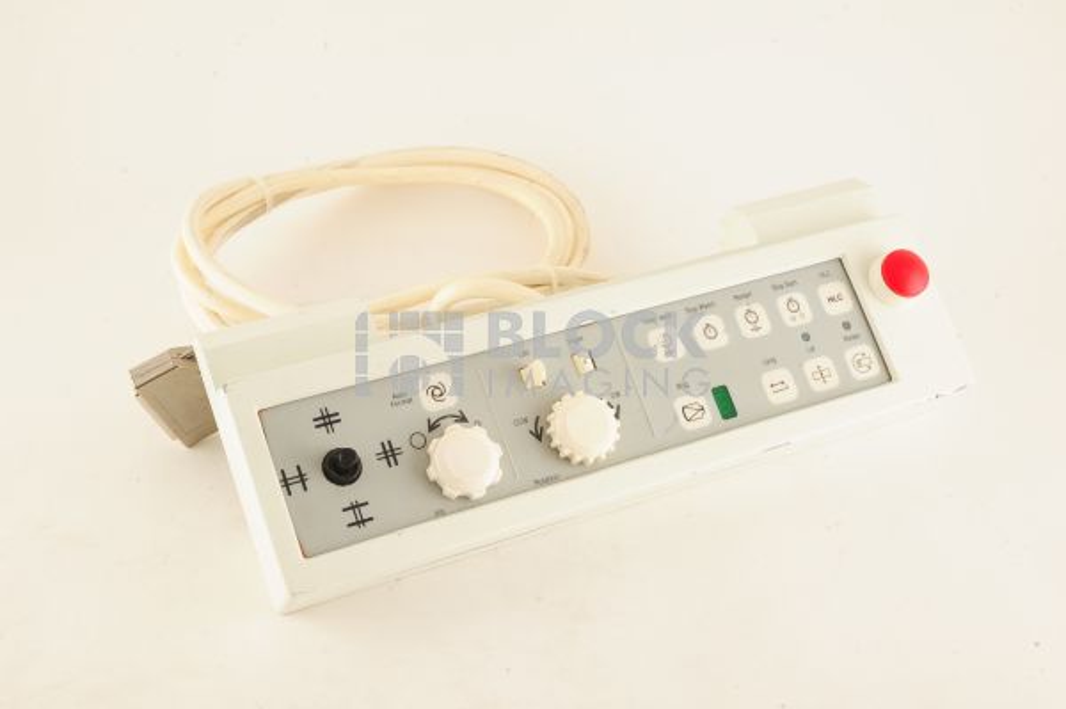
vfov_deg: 26.9
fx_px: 1479
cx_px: 533
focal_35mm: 50
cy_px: 354
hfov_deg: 39.6
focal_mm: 50
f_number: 14
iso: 1600
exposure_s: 1/125
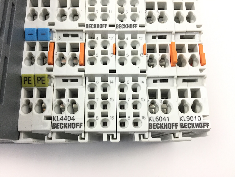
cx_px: 118
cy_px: 88
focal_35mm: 31
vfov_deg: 45.4
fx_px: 210
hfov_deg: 58.3
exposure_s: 1/33
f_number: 2.4
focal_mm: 3.3
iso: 50
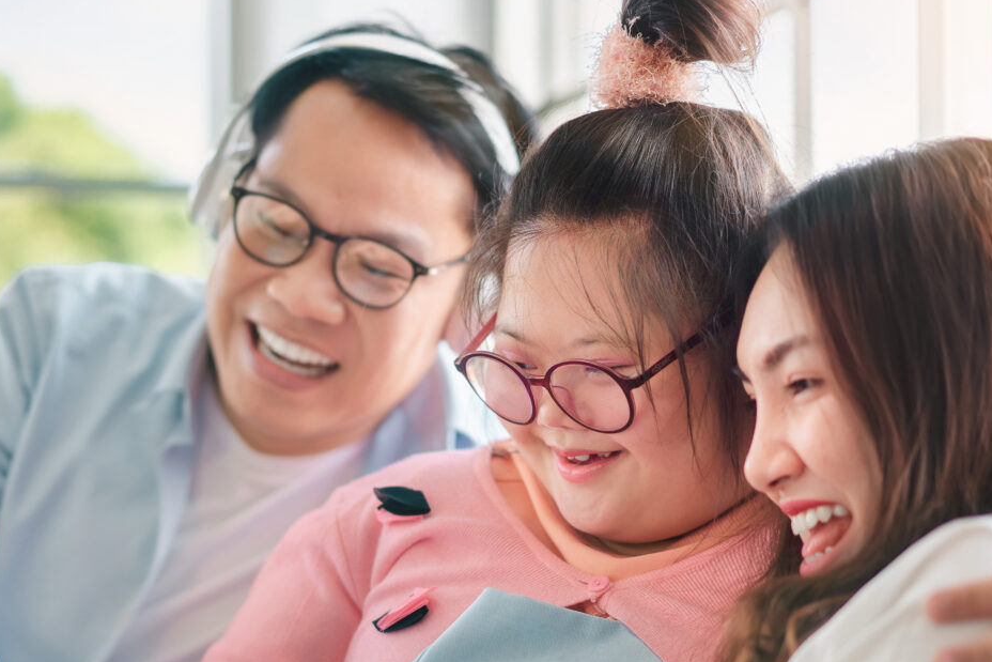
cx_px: 387
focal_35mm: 91
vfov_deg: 15.0
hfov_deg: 22.3
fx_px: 2508
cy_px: 484
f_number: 1.8
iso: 160
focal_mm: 55
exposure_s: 1/640
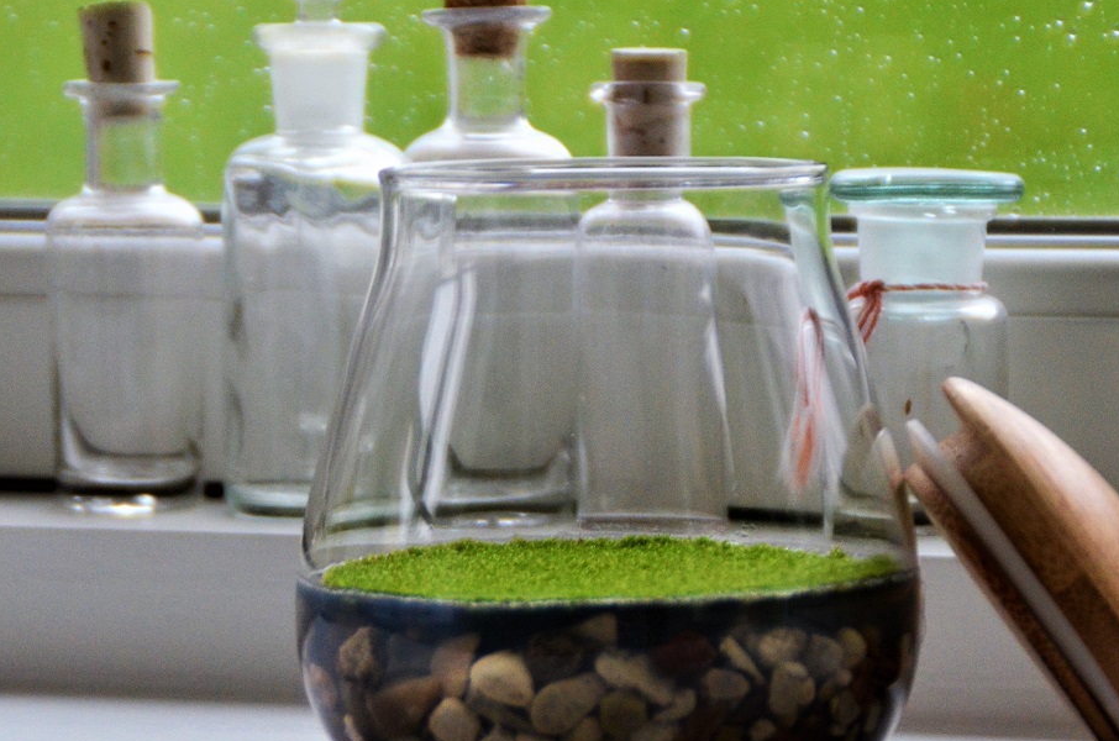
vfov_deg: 7.4
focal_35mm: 185
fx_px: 5738
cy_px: 330
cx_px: 682
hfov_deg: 11.1
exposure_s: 1/250
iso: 800
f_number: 5.6
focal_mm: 86
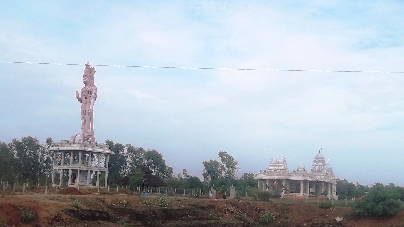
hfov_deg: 56.6
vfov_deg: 33.5
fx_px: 375
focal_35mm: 35
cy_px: 81
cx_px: 202
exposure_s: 1/800
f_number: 2.9
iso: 80
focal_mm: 5.7
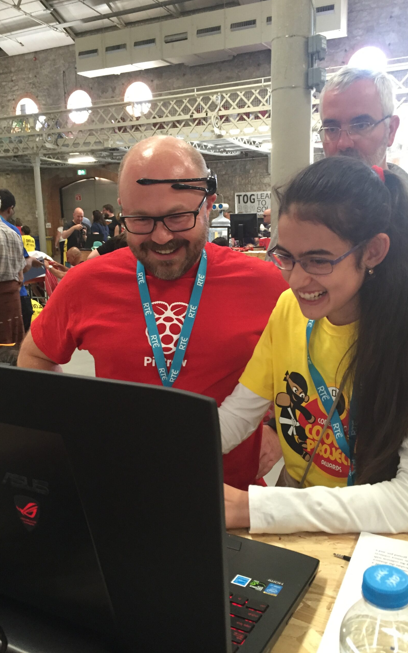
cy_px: 324
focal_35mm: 31
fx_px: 551
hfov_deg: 40.6
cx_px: 216
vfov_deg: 61.2
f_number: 2.2
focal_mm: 4.15
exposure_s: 1/33
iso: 200
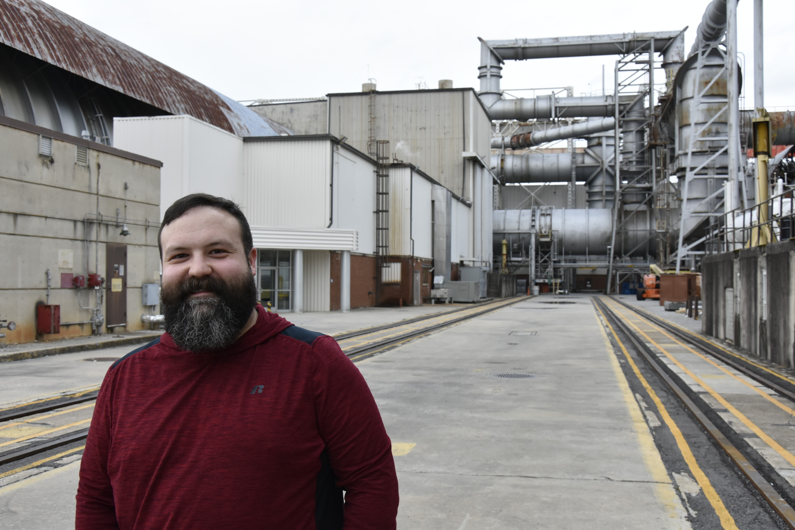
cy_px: 265
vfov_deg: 35.5
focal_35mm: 38
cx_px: 398
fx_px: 828
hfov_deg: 51.3
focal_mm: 25
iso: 800
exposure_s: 1/250
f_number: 8
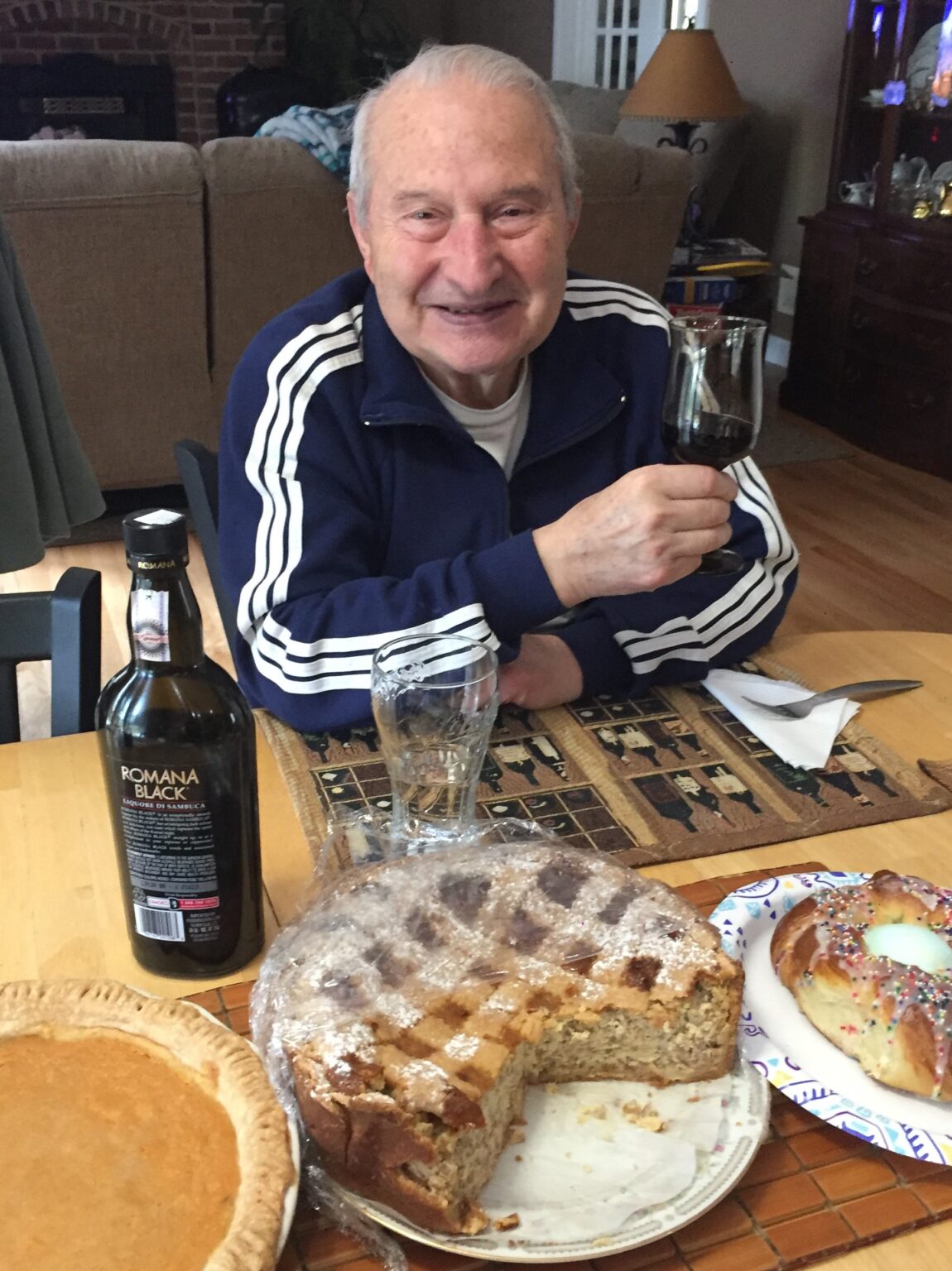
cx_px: 476
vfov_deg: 61.7
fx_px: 1065
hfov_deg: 48.2
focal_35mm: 29
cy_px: 636
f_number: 2.2
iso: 250
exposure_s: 1/24
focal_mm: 4.15
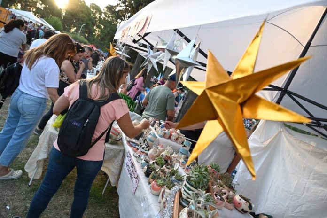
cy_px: 109
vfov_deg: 53.1
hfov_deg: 73.7
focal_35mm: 24
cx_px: 164
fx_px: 218
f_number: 5.6
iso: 800
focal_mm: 24
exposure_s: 1/250
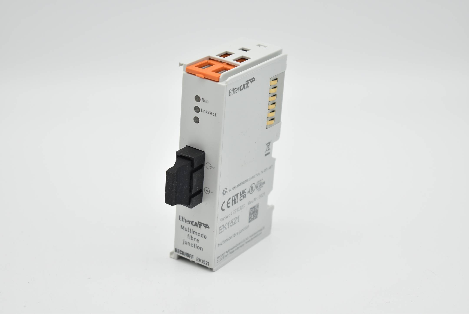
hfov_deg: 24.6
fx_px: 1076
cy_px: 157
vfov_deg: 16.6
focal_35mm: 82
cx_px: 234
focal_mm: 55
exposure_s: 1/100
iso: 180
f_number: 5.6
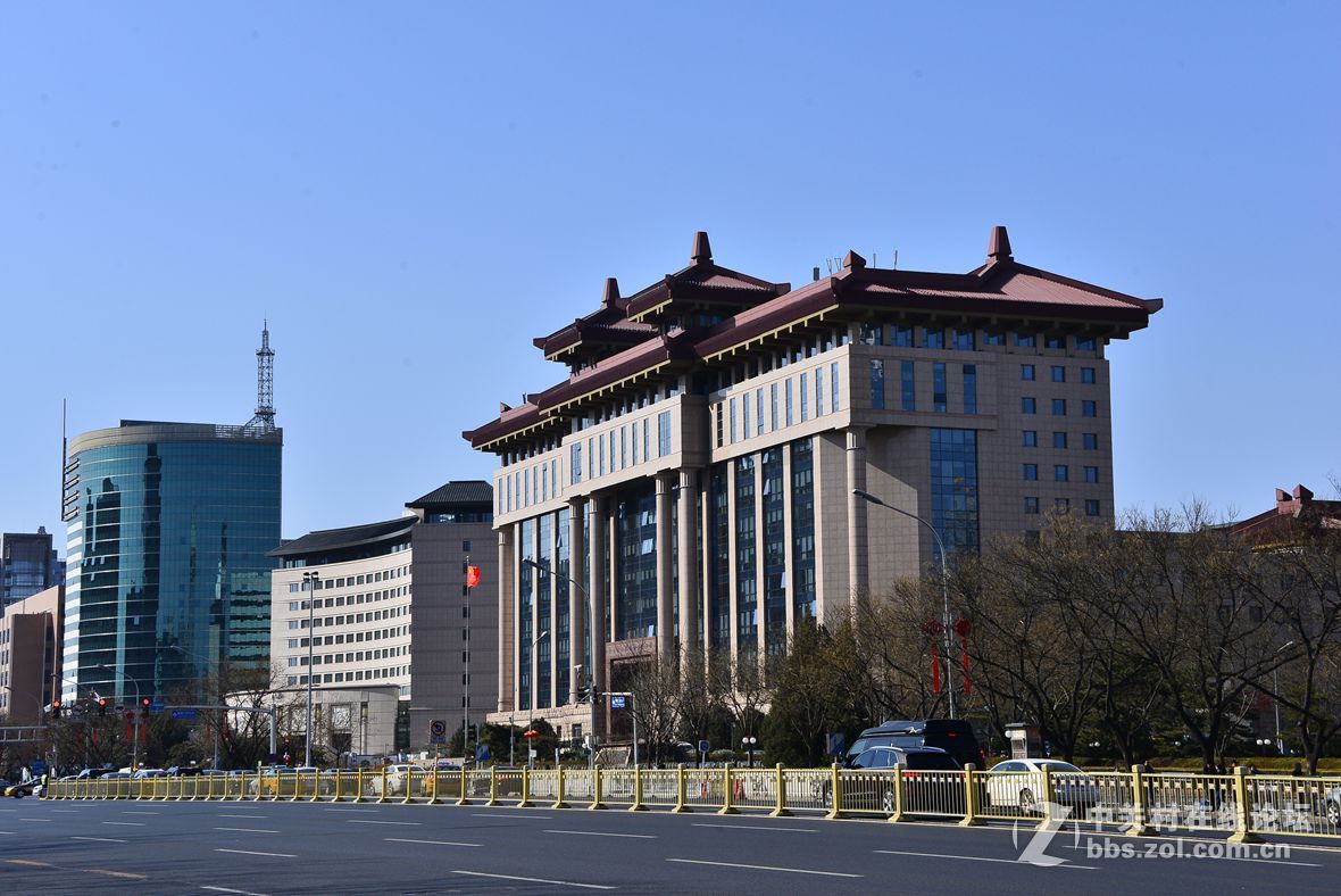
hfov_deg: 30.9
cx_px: 670
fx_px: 2422
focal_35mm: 65
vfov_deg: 20.9
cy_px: 448
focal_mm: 65
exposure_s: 1/1000
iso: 500
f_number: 10
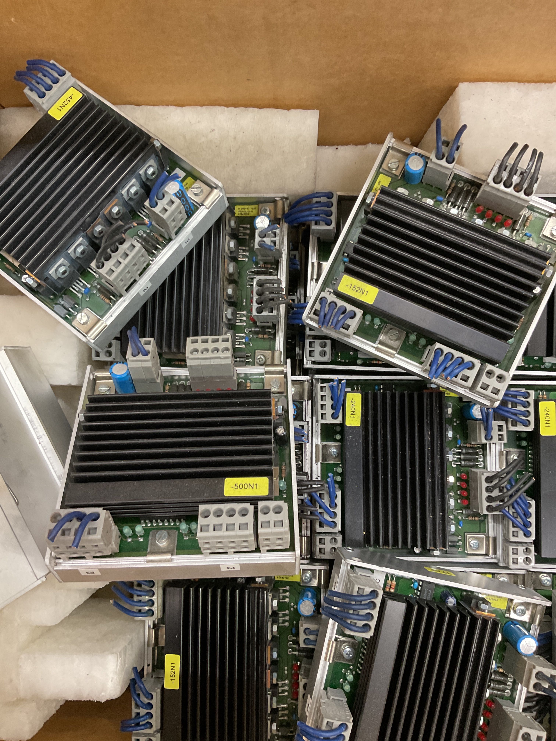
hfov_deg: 48.2
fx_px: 621
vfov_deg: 61.7
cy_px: 370
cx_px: 278
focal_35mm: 29
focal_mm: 3
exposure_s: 1/50
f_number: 1.8
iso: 250
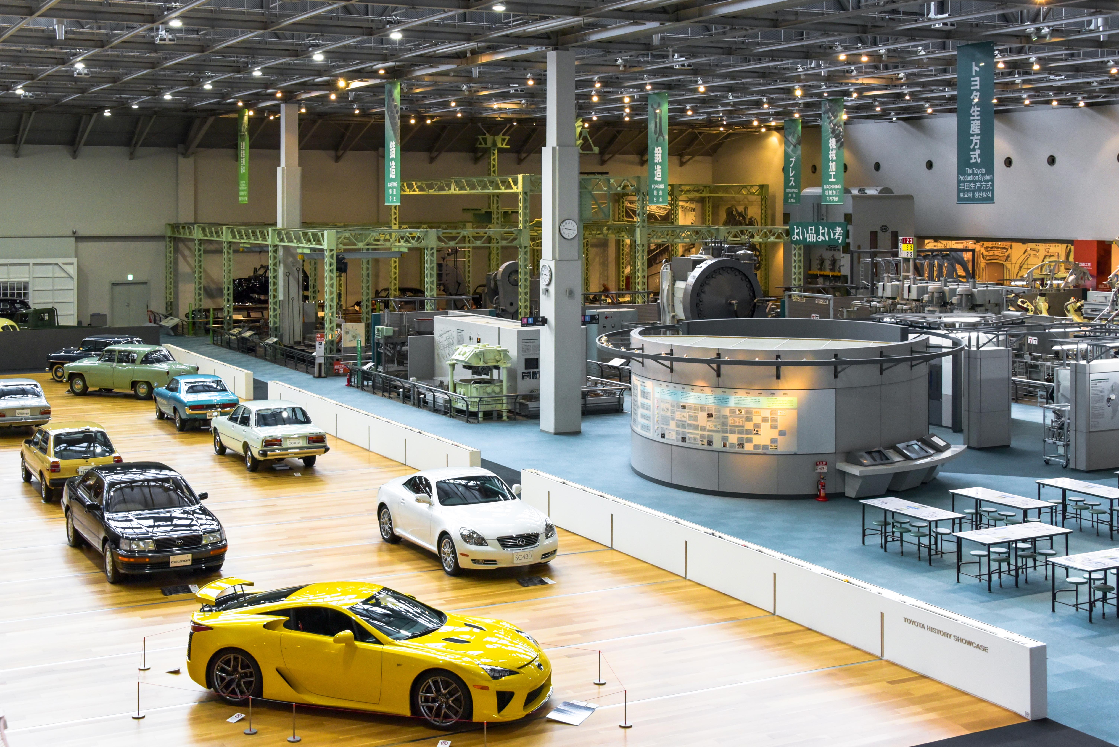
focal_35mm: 44
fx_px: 1368
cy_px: 374
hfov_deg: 44.5
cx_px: 560
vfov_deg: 30.5
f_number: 8
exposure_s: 1/100
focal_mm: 44
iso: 1600
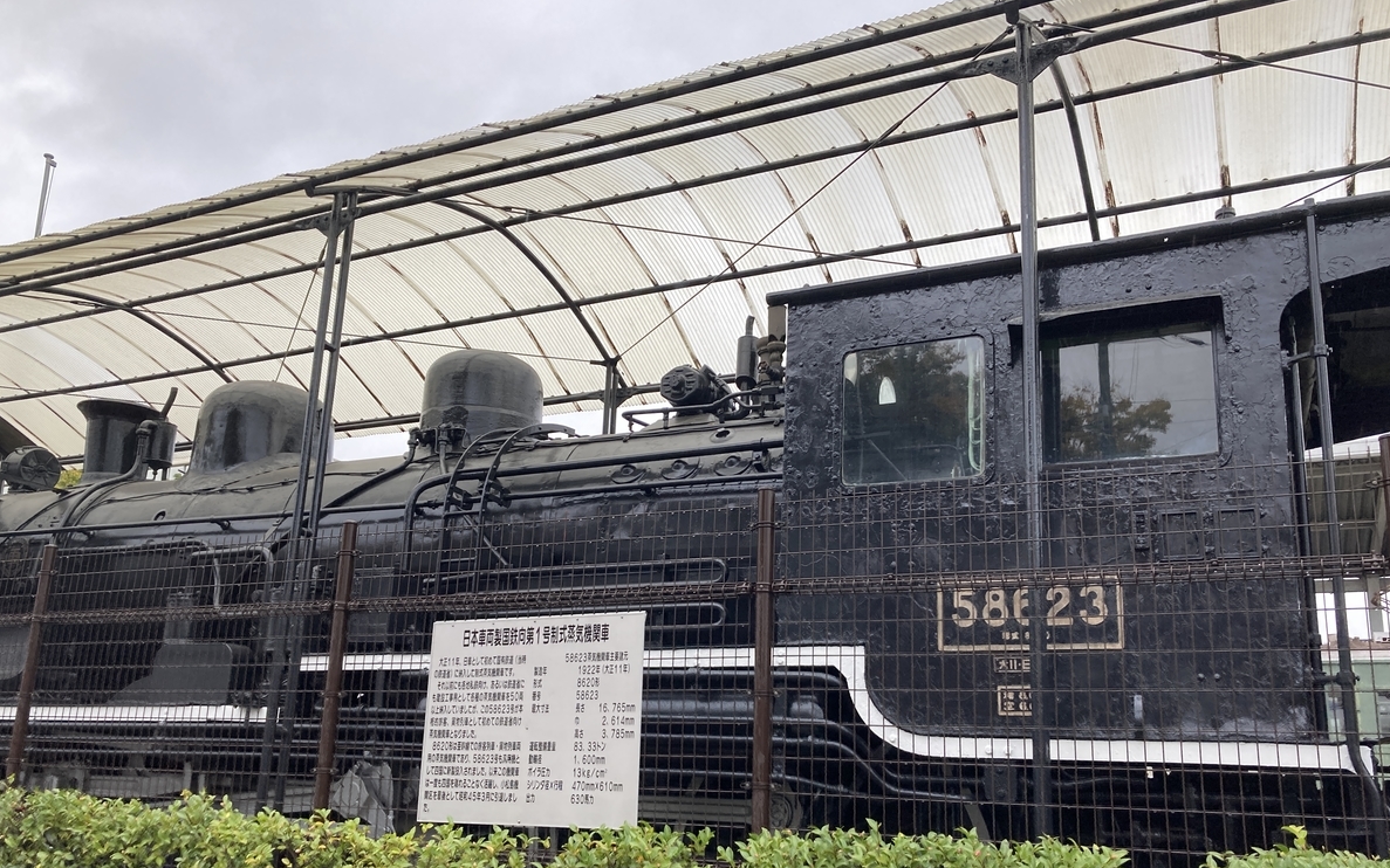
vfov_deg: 41.7
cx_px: 693
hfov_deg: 62.9
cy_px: 519
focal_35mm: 30
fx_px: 1137
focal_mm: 3.99
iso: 40
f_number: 1.8
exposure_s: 1/121
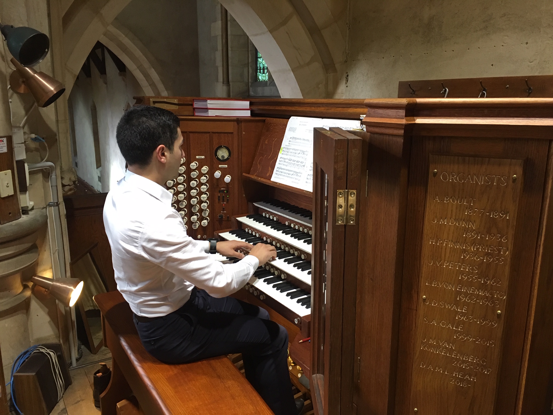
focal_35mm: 29
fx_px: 463
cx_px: 276
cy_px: 208
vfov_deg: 48.2
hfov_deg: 61.7
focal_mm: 4.15
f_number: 2.2
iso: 160
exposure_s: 1/33
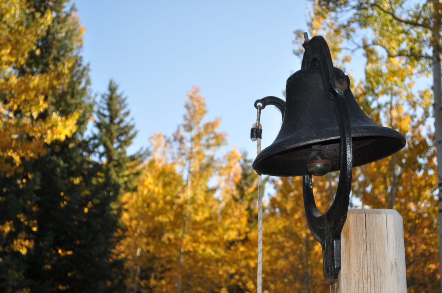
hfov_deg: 24.6
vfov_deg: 16.5
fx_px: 1012
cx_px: 221
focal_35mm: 82
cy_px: 146
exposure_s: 1/200
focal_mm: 55
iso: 200
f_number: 8
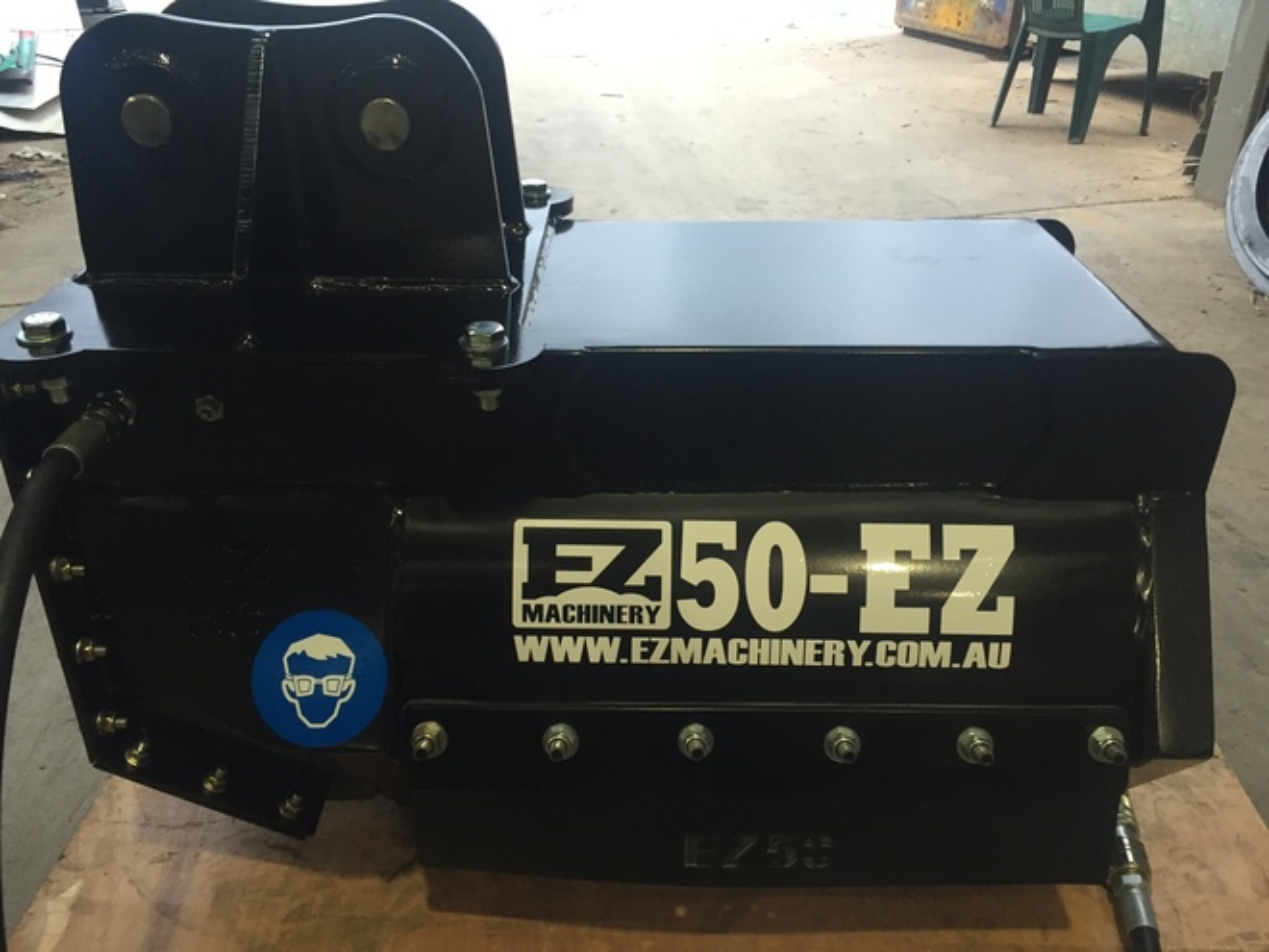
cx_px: 634
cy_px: 476
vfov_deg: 48.2
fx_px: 1063
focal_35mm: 29
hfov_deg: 61.7
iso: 125
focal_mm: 4.15
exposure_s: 1/33
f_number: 2.2
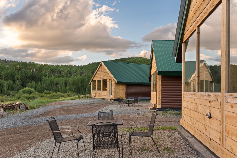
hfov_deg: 58.7
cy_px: 79
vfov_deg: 41.2
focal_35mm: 32
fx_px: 211
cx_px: 118
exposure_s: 1/8
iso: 100
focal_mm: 32
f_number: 8
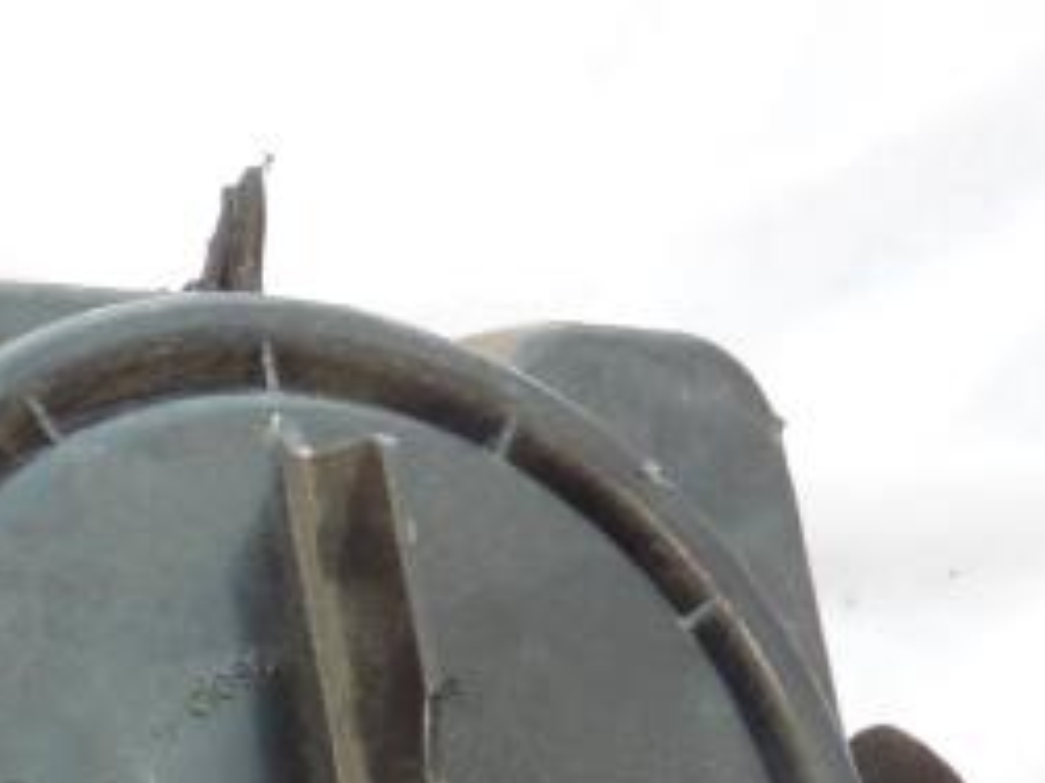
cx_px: -616
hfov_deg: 17.6
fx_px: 2957
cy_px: 1333
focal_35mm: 98
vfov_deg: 13.7
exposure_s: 1/100
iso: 160
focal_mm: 4.3
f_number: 3.3
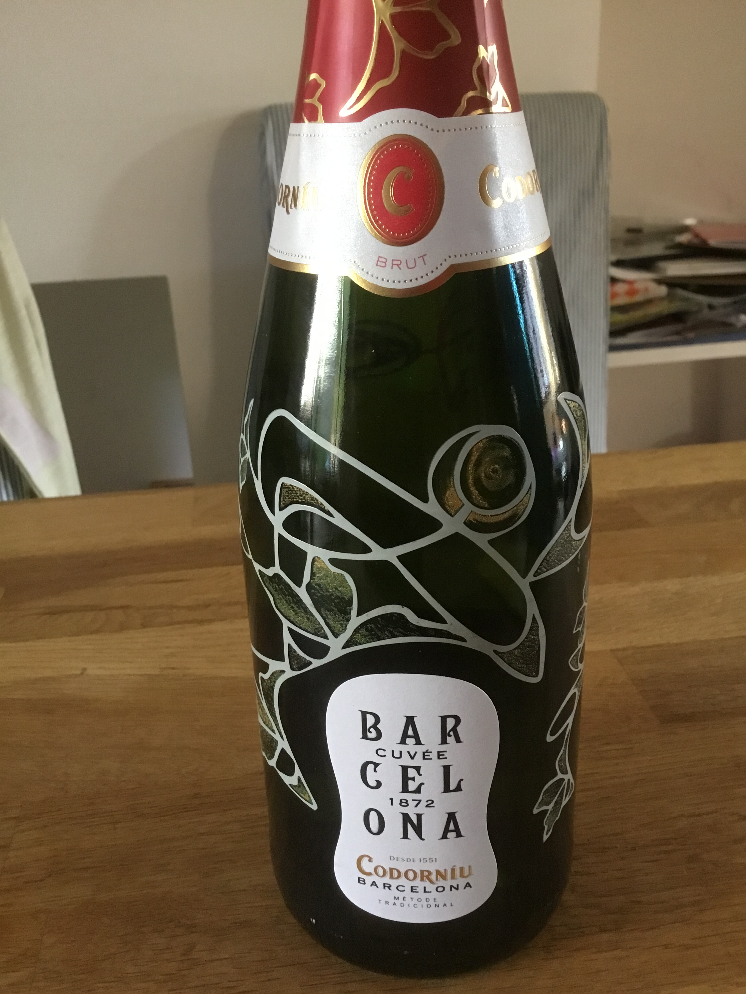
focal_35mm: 31
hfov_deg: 45.4
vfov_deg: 58.4
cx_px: 373
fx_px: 891
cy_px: 497
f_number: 2.4
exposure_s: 1/25
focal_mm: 3.3
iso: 200
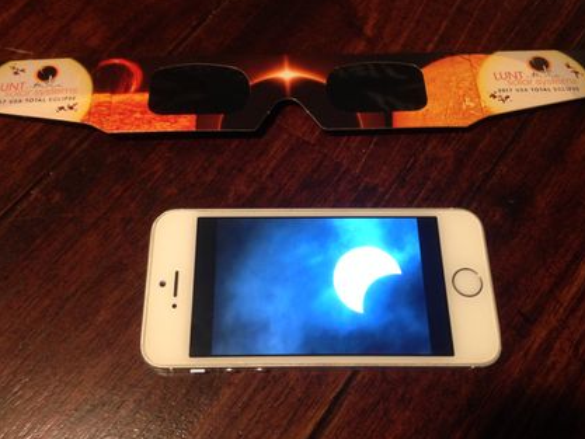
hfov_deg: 49.0
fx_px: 642
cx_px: 289
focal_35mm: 38
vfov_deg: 37.7
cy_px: 201
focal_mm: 4.12
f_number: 2.4
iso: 160
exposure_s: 1/20
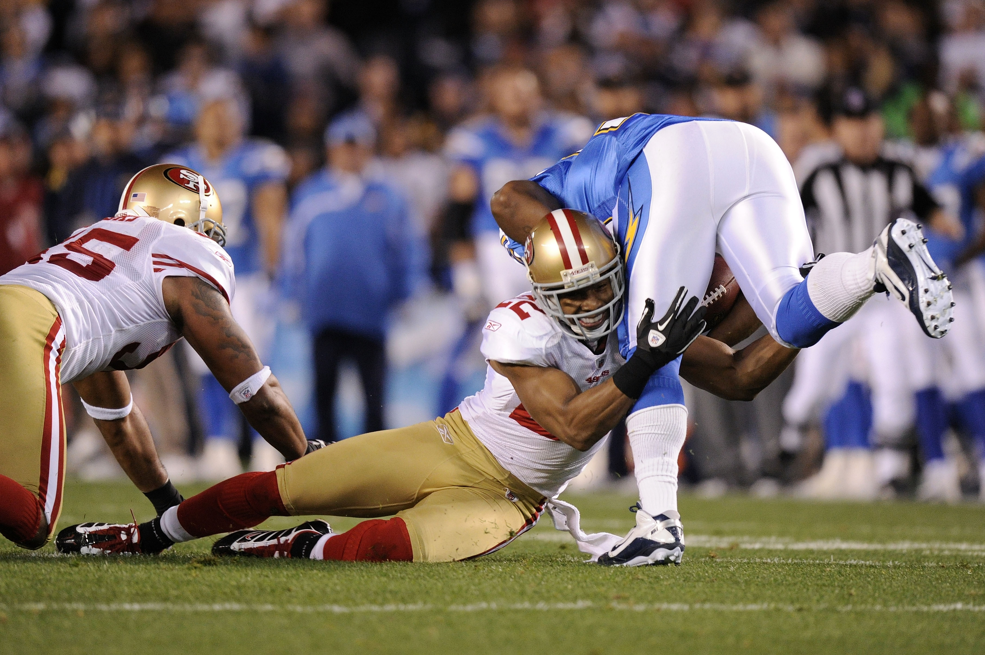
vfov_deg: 2.7
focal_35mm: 500
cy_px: 328
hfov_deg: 4.1
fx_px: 13672
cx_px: 492
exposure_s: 1/1000
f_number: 4
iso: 4000
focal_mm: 500
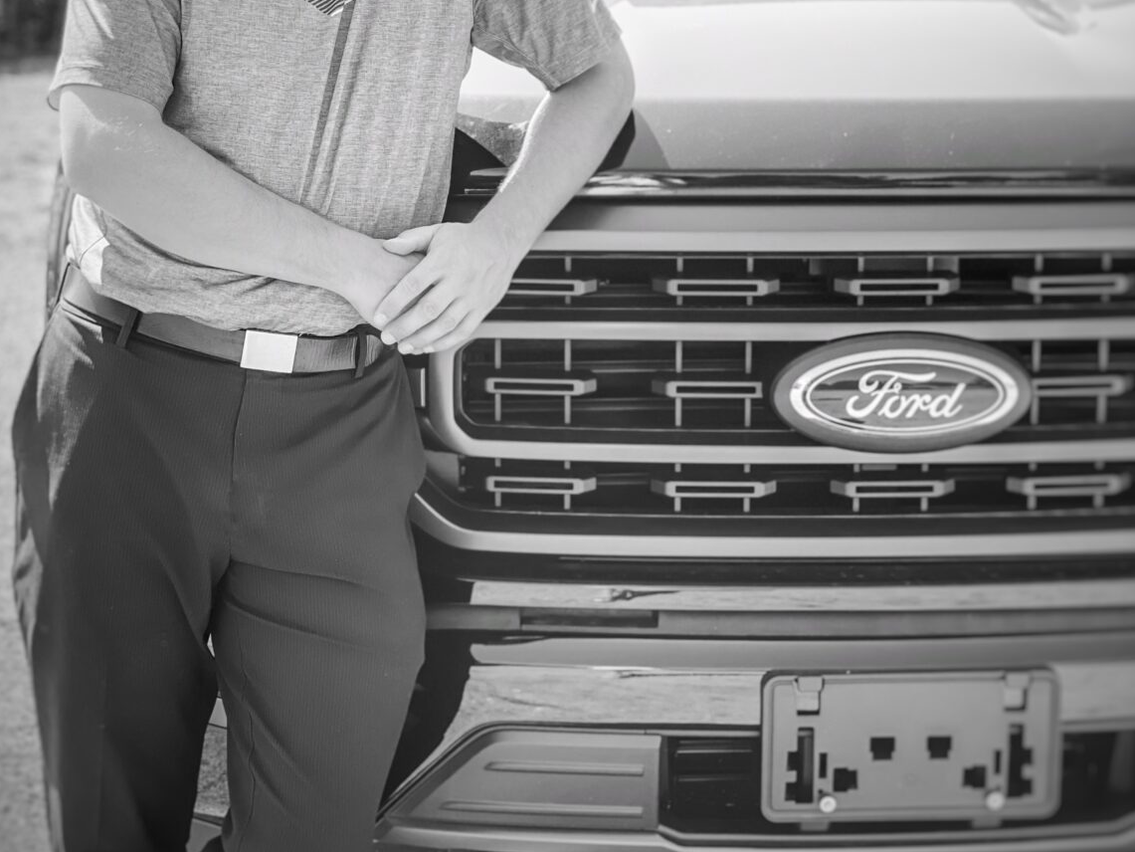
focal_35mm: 70
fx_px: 2295
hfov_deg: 27.8
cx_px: 566
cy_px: 216
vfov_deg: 20.9
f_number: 2
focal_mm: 6
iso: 20
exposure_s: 1/370
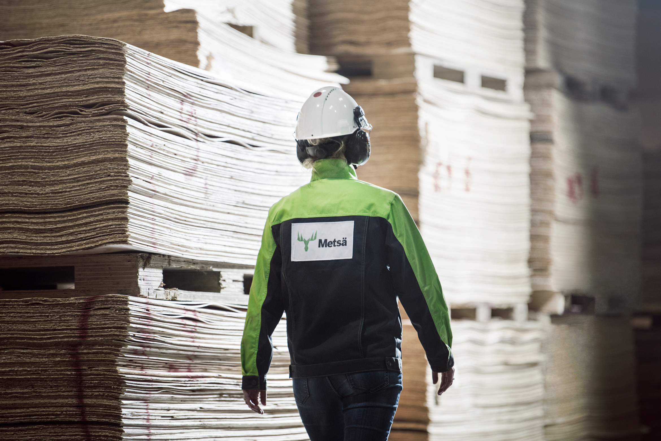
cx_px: 330
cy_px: 220
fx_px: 3306
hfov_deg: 11.4
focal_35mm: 180
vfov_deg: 7.6
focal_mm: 180
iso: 500
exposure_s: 1/125
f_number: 3.2
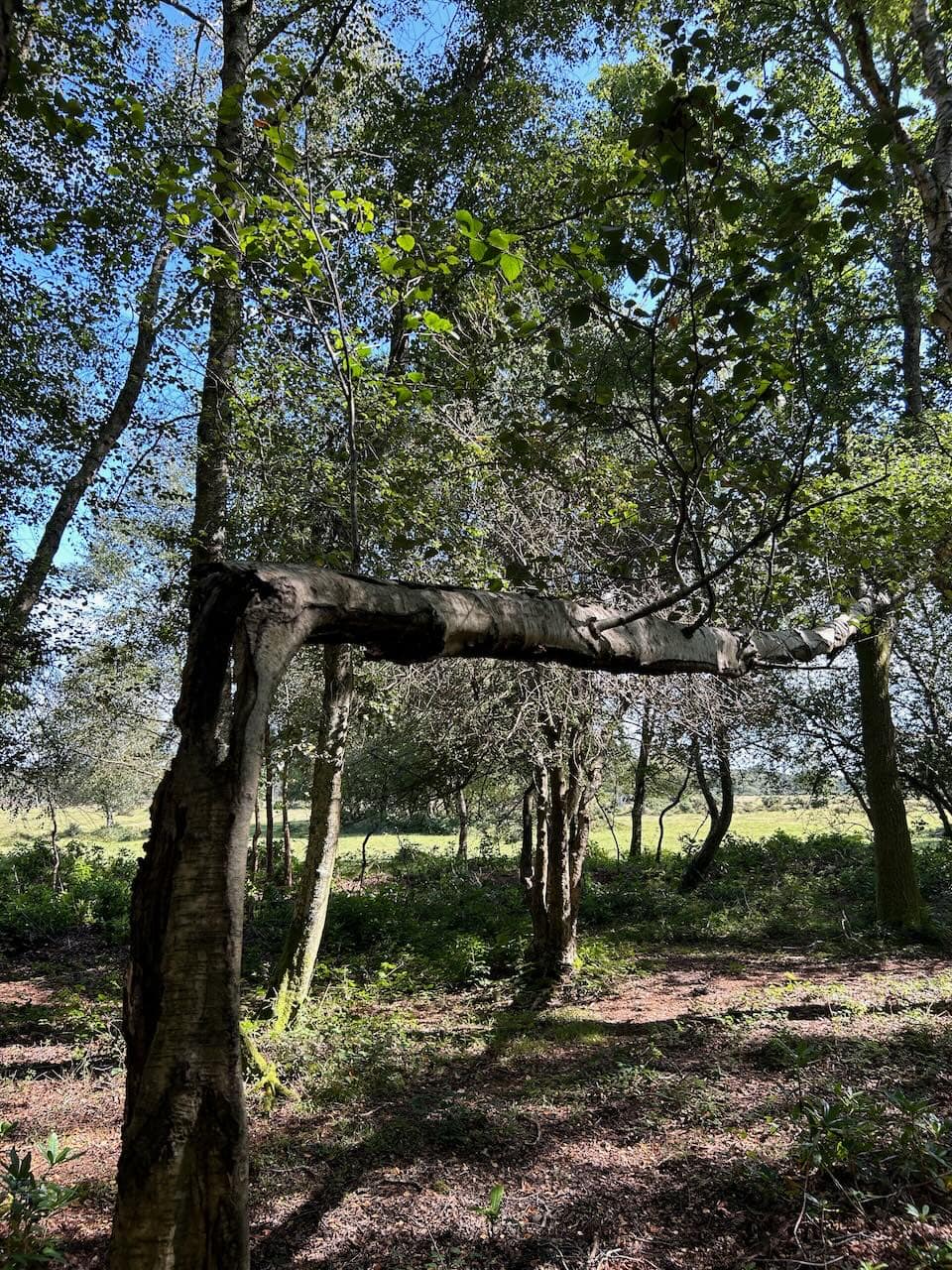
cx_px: 476
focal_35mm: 26
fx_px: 953
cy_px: 635
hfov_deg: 53.1
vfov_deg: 67.3
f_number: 1.5
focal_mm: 5.7
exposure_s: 1/290
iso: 40
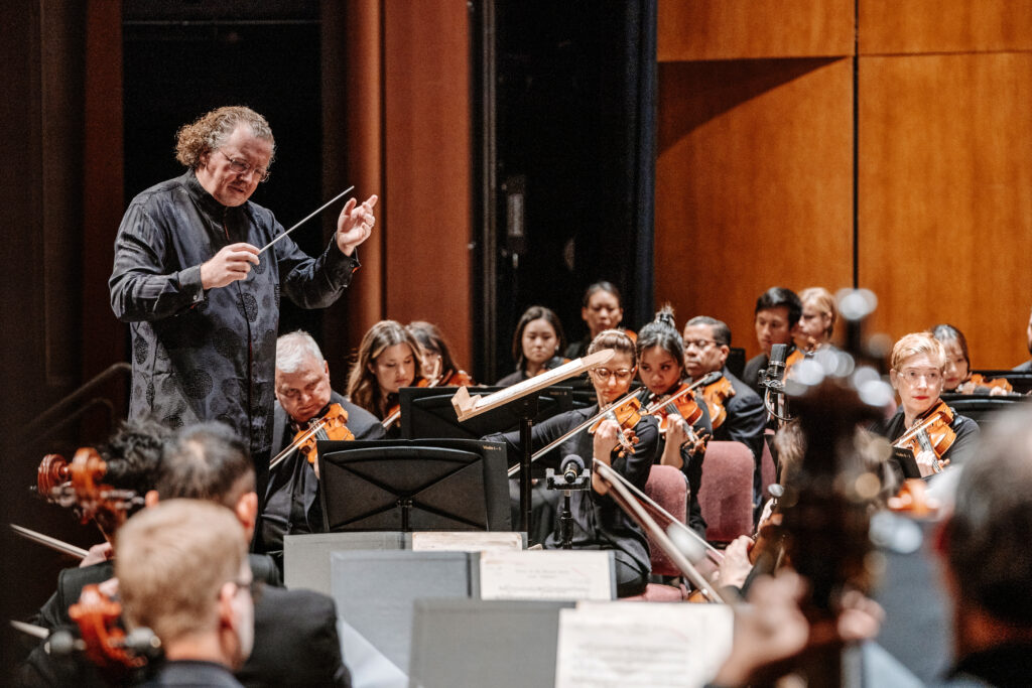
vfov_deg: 10.6
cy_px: 344
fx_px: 3698
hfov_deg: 15.9
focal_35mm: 129
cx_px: 516
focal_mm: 129
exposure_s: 1/250
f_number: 4
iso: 1000
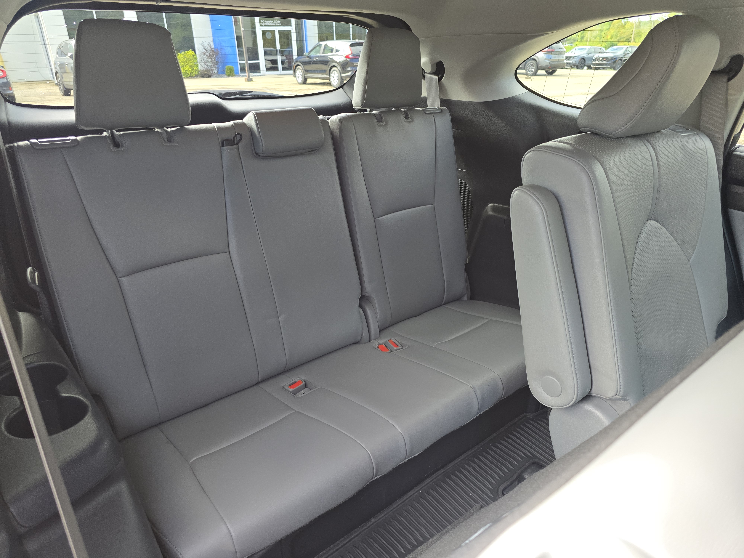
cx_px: 372
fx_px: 494
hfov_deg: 73.9
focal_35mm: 23
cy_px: 279
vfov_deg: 58.9
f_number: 1.7
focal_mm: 6.3
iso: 160
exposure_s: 1/180
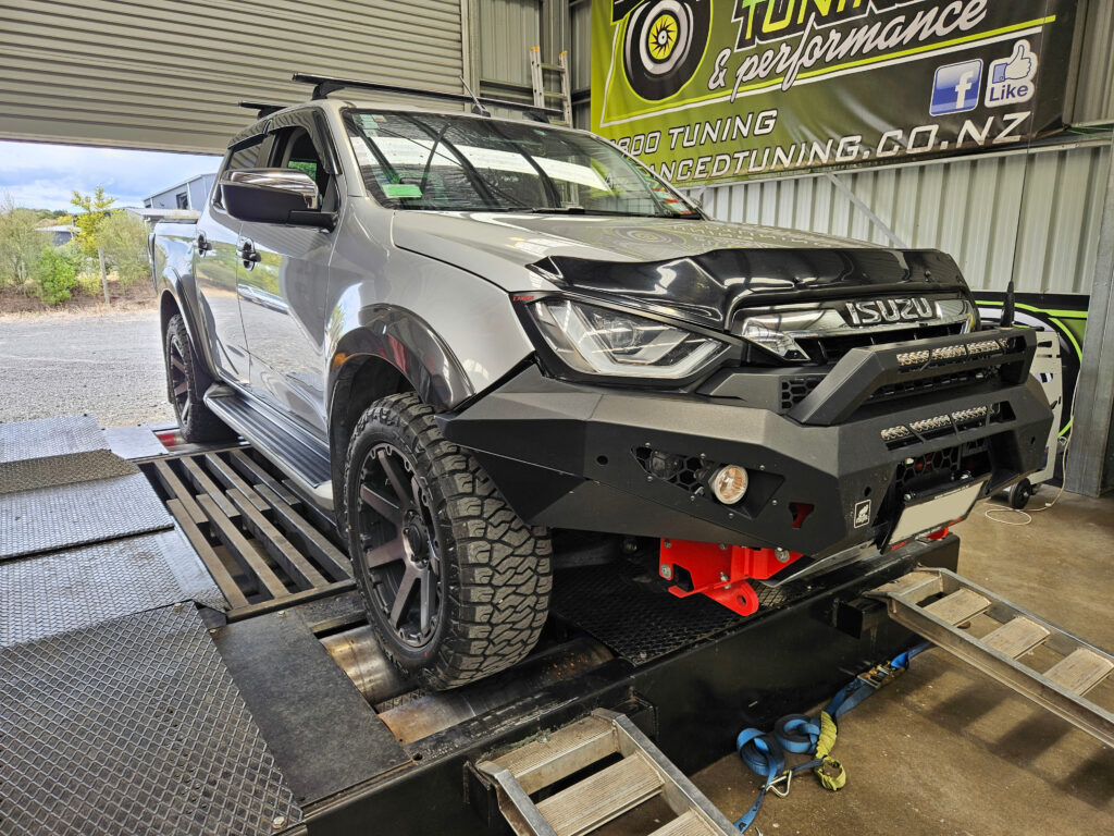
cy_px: 418
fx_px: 740
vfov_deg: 58.9
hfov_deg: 73.9
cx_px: 557
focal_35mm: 23
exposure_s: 1/100
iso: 25
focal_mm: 5.4
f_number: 1.8
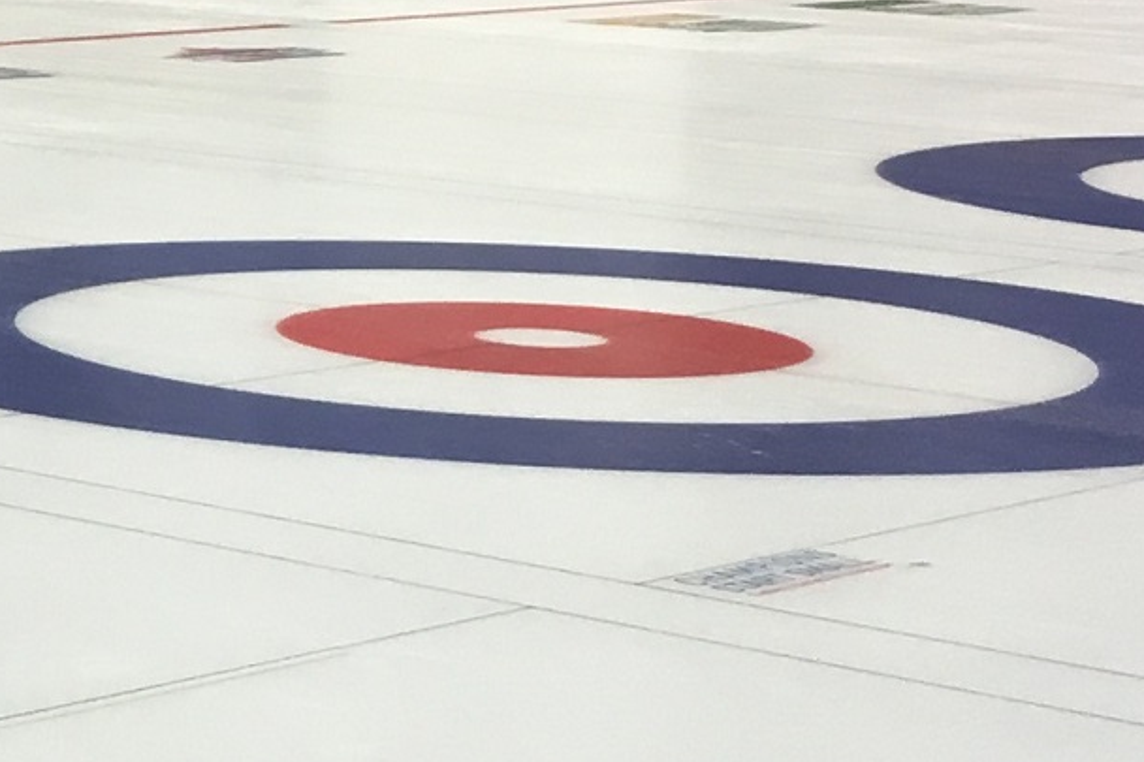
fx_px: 4447
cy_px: 486
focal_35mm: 140
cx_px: -530
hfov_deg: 13.8
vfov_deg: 9.8
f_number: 2.2
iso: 25
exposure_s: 1/40
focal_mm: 4.15
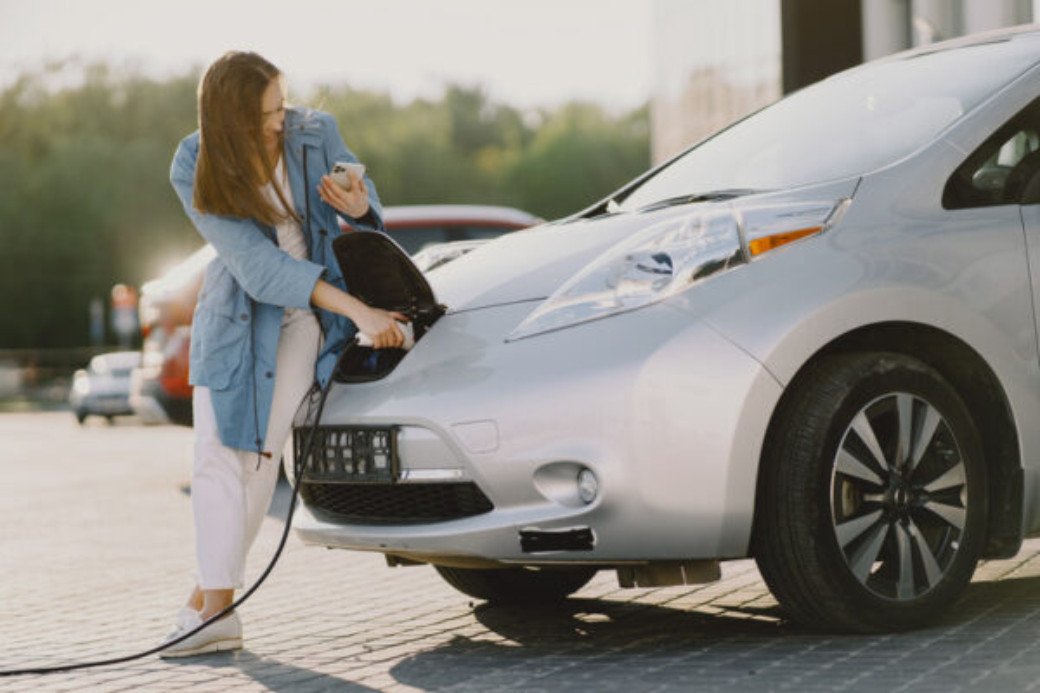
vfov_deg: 16.1
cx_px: 520
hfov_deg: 23.9
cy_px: 346
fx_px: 2455
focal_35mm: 85
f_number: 1.8
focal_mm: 85
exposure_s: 1/2500
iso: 200
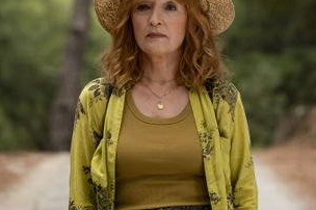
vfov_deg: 5.4
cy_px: 54
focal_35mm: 253
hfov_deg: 8.1
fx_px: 2218
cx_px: 218
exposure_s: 1/500
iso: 3200
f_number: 5.6
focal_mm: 160
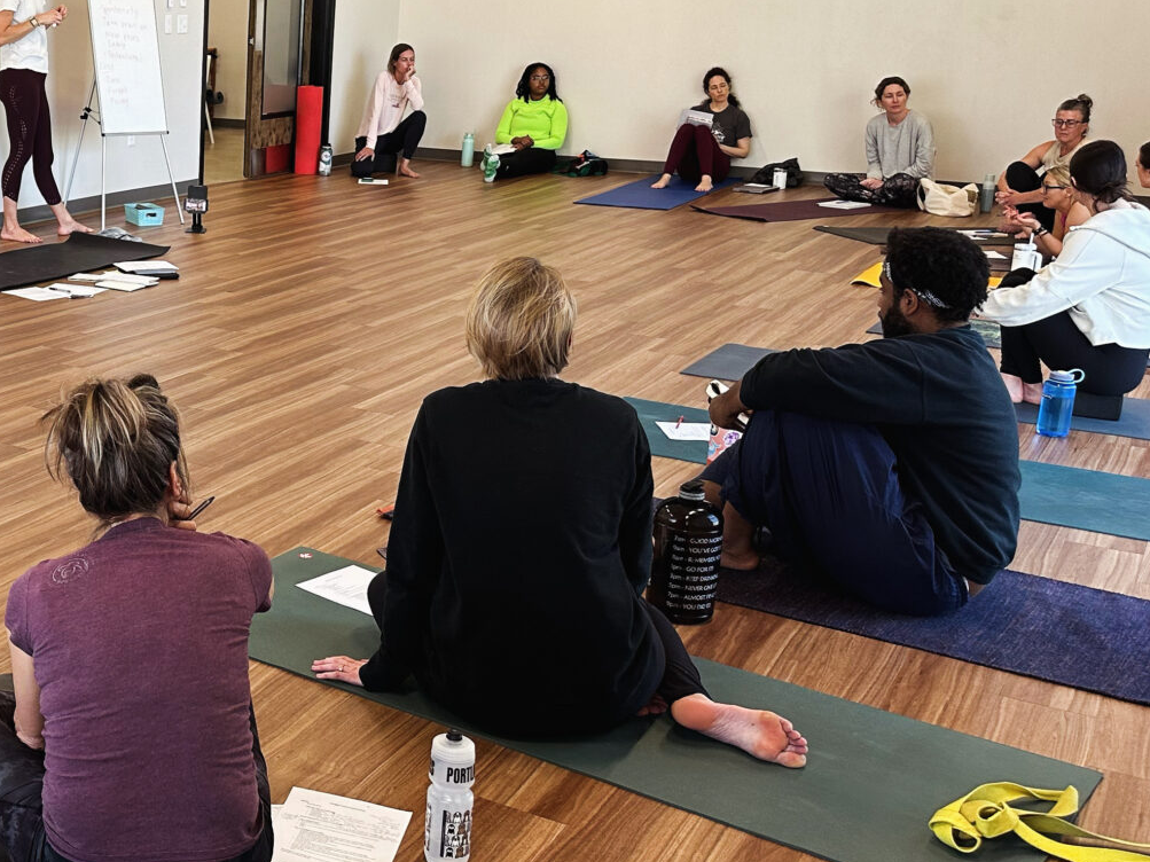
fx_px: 1628
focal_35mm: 49
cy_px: 354
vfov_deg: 29.6
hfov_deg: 36.0
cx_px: 69
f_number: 1.78
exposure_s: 1/120
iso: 125
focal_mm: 6.86
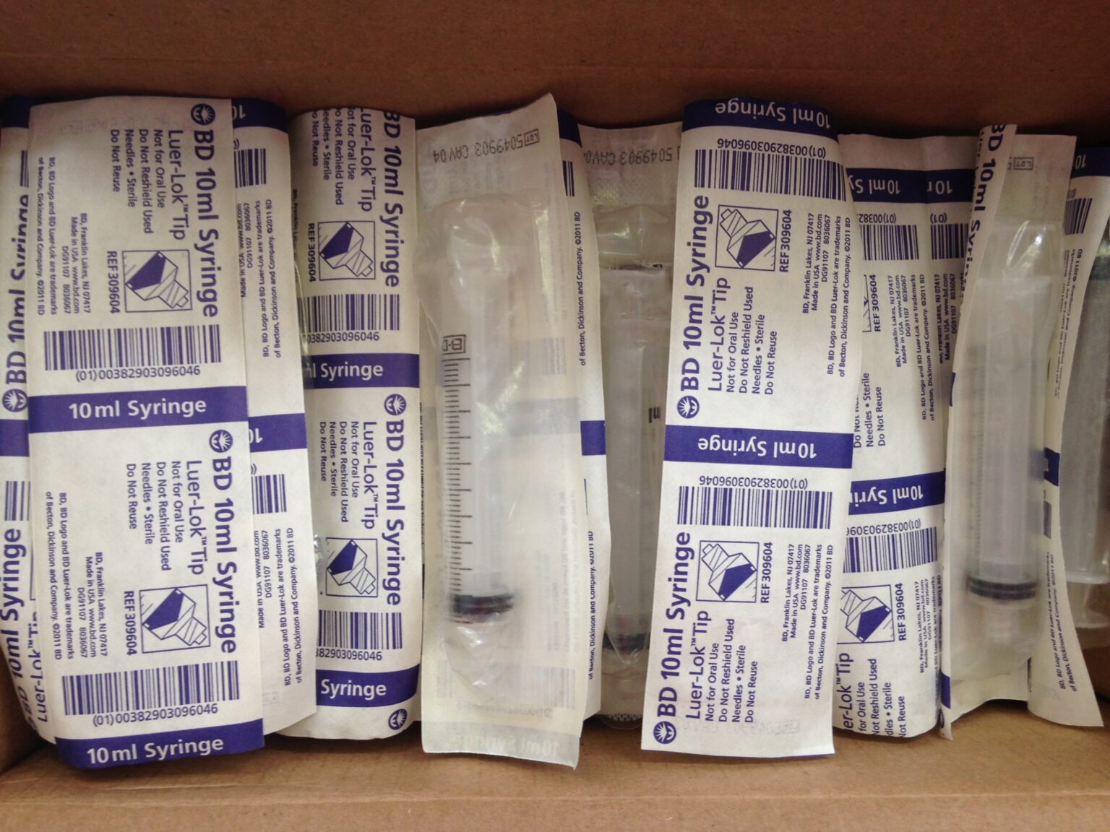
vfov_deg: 42.9
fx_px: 1058
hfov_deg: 55.4
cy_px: 416
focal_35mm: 33
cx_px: 555
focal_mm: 4.12
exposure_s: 1/30
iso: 50
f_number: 2.4
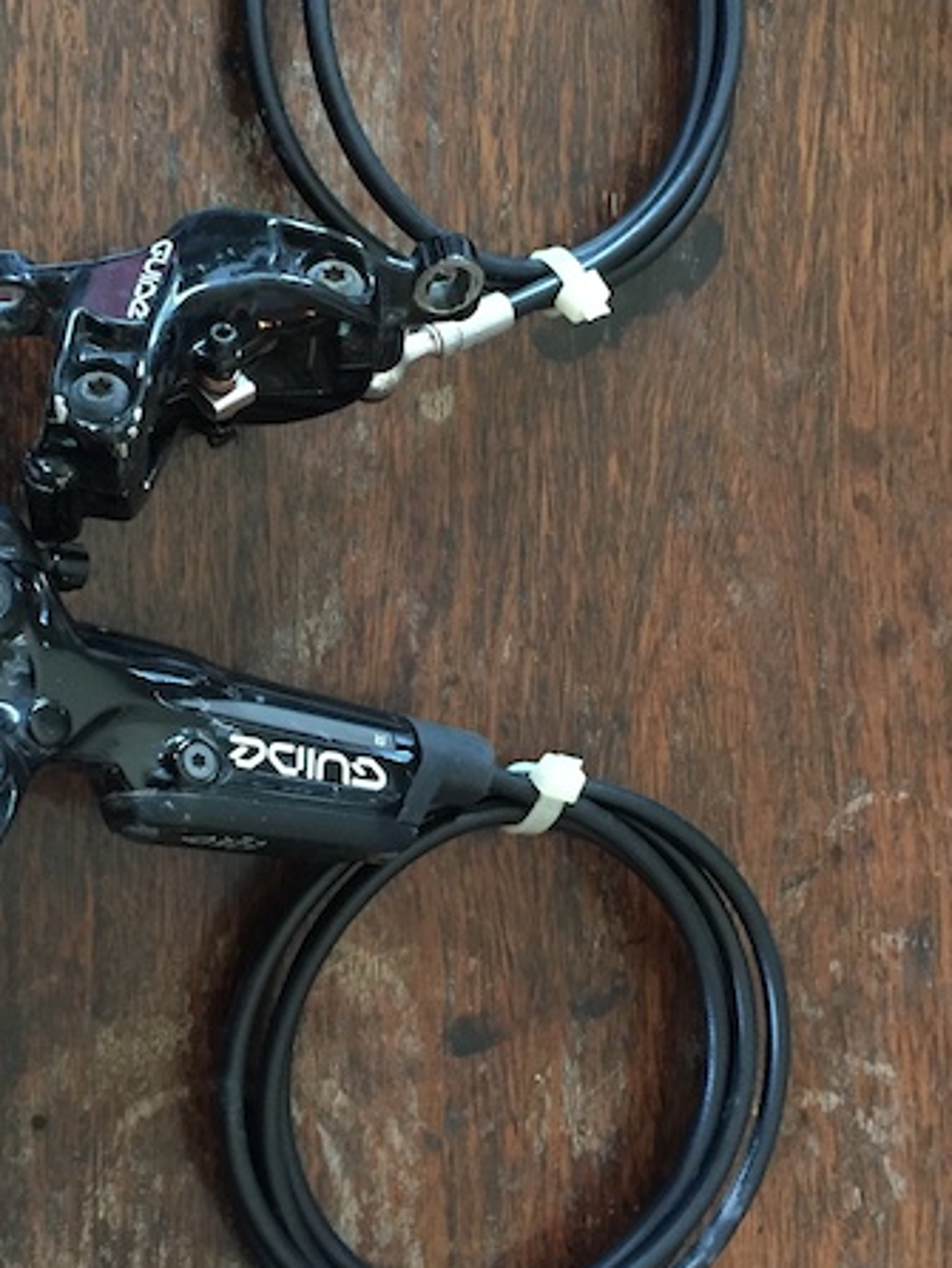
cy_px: 557
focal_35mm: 52
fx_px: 1905
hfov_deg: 27.9
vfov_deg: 36.8
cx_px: 315
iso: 250
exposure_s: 1/24
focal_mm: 4.15
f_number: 2.2
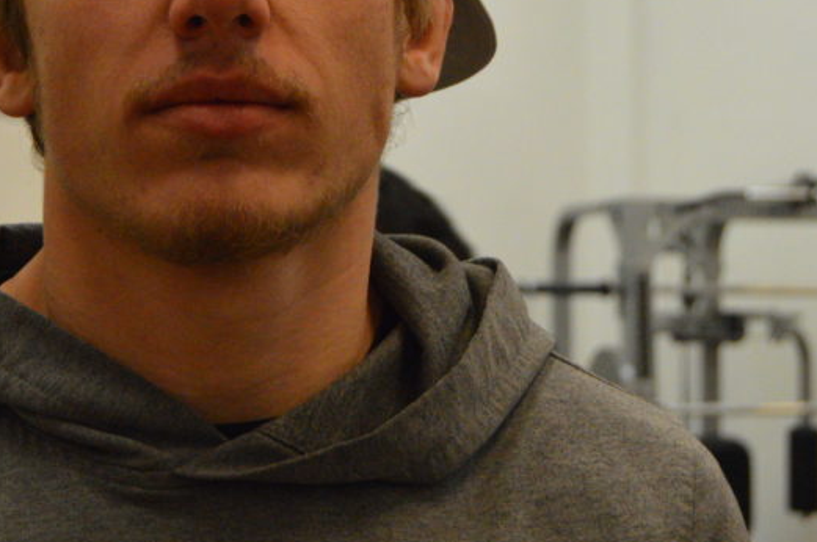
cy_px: 172
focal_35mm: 118
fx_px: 2675
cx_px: 270
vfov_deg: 11.6
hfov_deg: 17.3
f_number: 5
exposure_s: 1/125
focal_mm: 40
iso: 3200
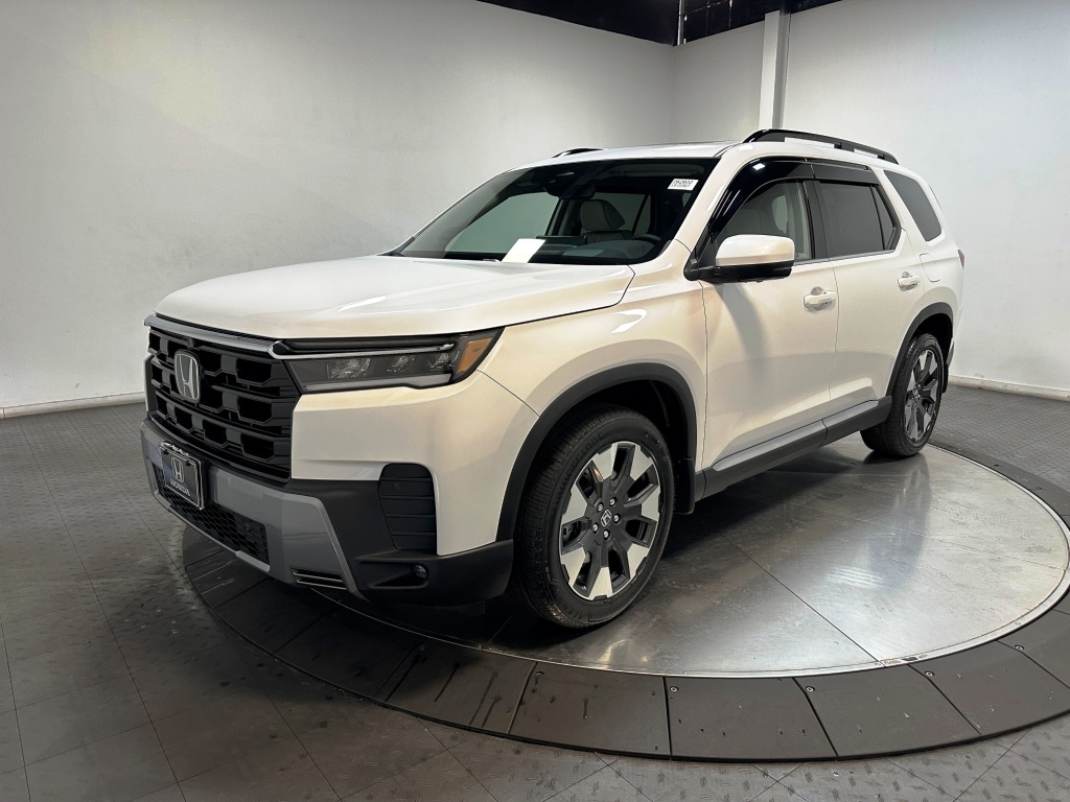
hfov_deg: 71.6
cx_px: 535
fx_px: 742
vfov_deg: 56.8
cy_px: 401
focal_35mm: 24
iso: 200
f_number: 1.78
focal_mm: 6.86
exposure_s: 1/60
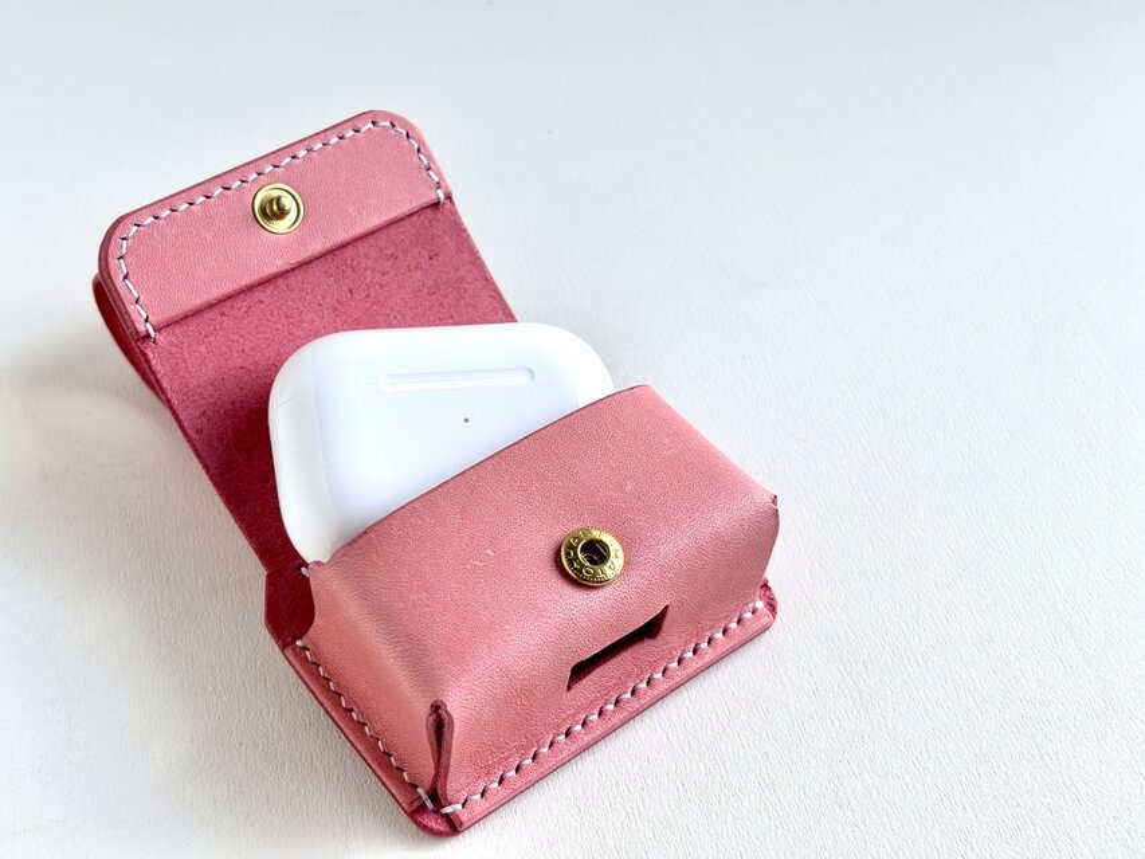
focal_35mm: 52
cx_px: 572
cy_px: 430
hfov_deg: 36.8
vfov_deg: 28.0
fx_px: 1720
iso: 32
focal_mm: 5.96
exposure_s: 1/473
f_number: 1.6
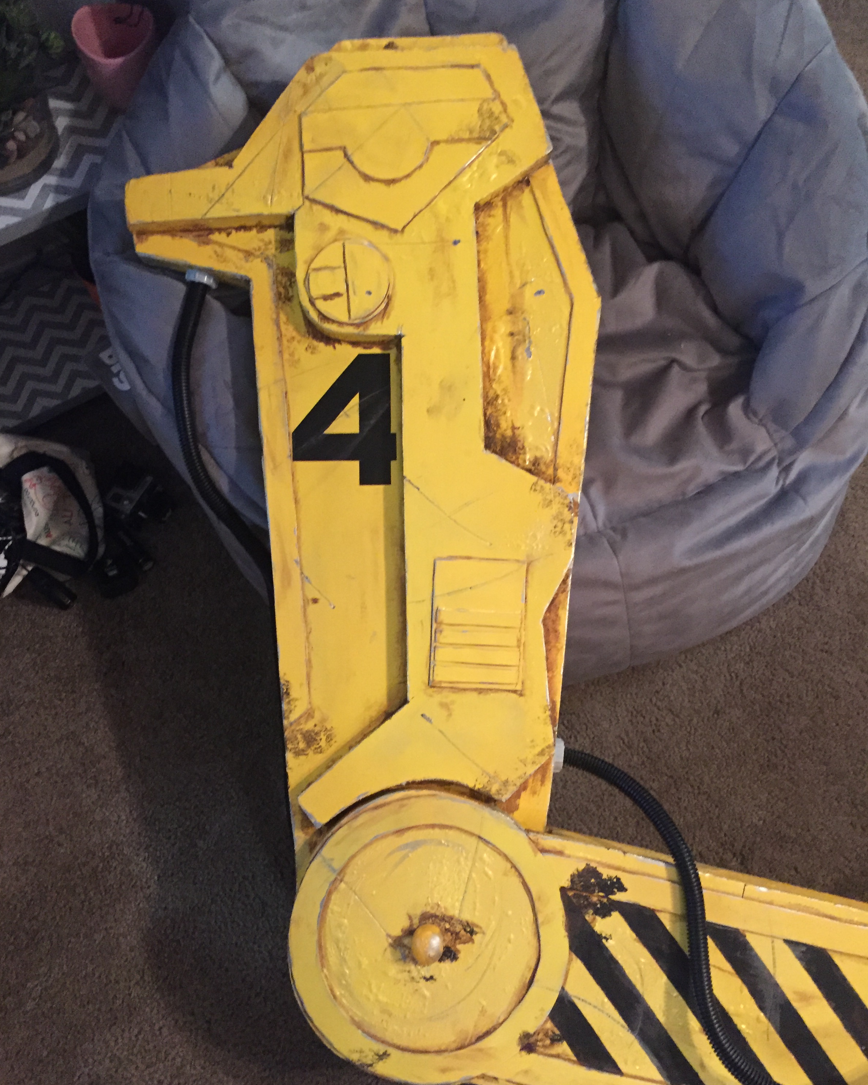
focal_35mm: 31
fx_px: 995
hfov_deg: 47.1
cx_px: 423
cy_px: 562
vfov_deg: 57.2
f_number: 2.2
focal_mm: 4.15
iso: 320
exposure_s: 1/15
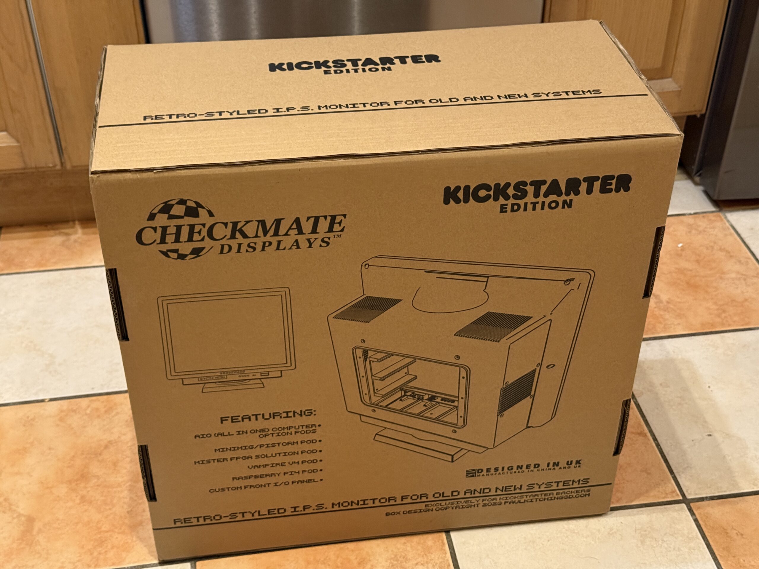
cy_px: 284
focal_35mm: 48
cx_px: 380
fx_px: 1052
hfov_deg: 39.7
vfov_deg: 30.3
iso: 400
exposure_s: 1/25
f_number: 1.78
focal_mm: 6.76
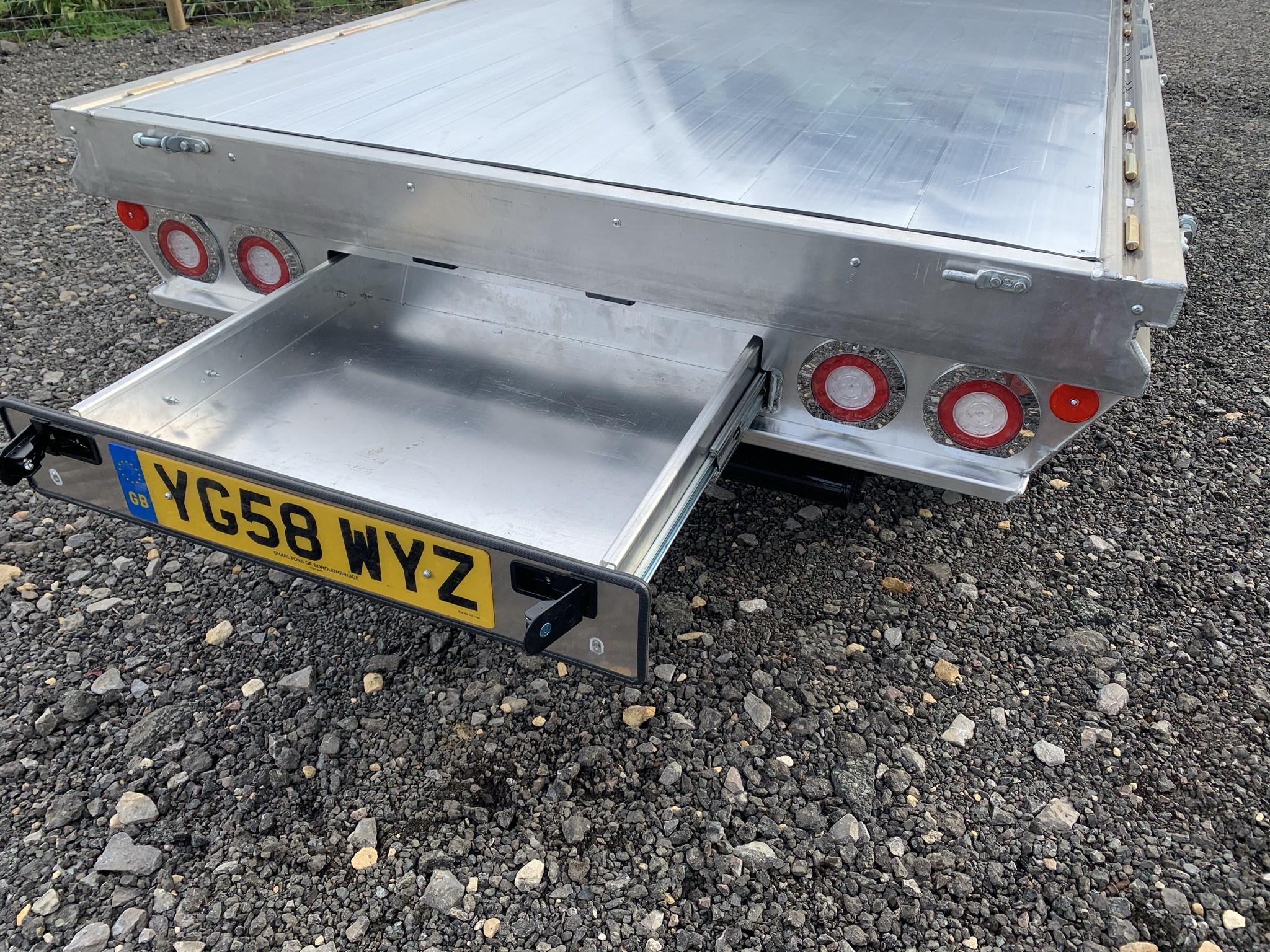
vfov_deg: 53.1
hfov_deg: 67.3
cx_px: 635
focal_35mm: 26
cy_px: 476
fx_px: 954
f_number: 1.8
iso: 25
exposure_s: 1/759
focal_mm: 4.25
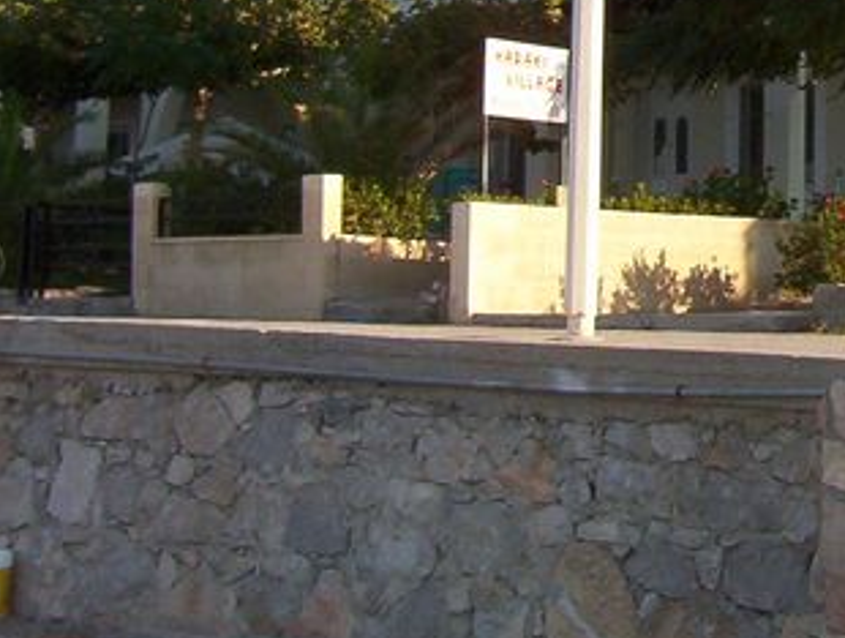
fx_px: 2275
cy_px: -90
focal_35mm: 93
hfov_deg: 20.2
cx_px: 913
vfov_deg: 15.5
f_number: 5.24
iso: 100
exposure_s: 1/380
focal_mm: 5.54
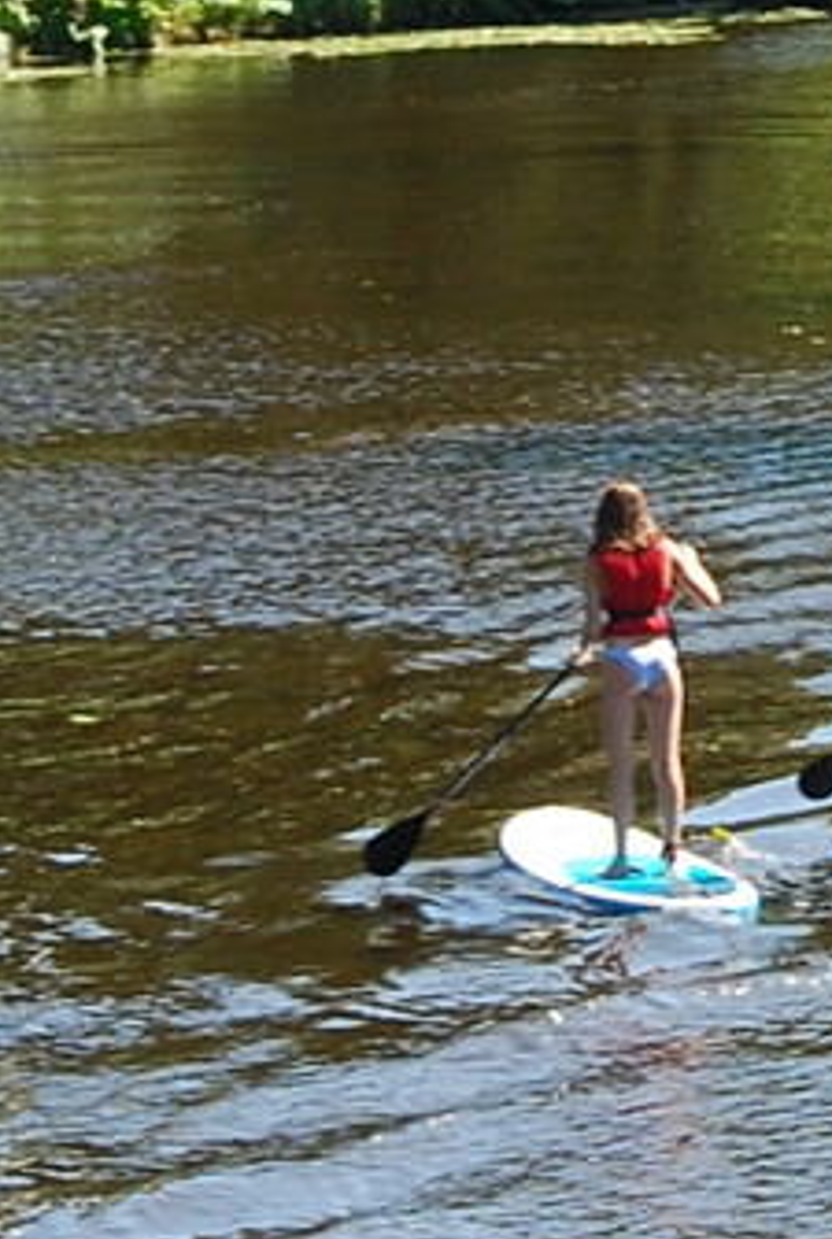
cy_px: -174
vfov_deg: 5.6
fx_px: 12622
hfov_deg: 3.8
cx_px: 752
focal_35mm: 366
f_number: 9
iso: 200
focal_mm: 42
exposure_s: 1/125
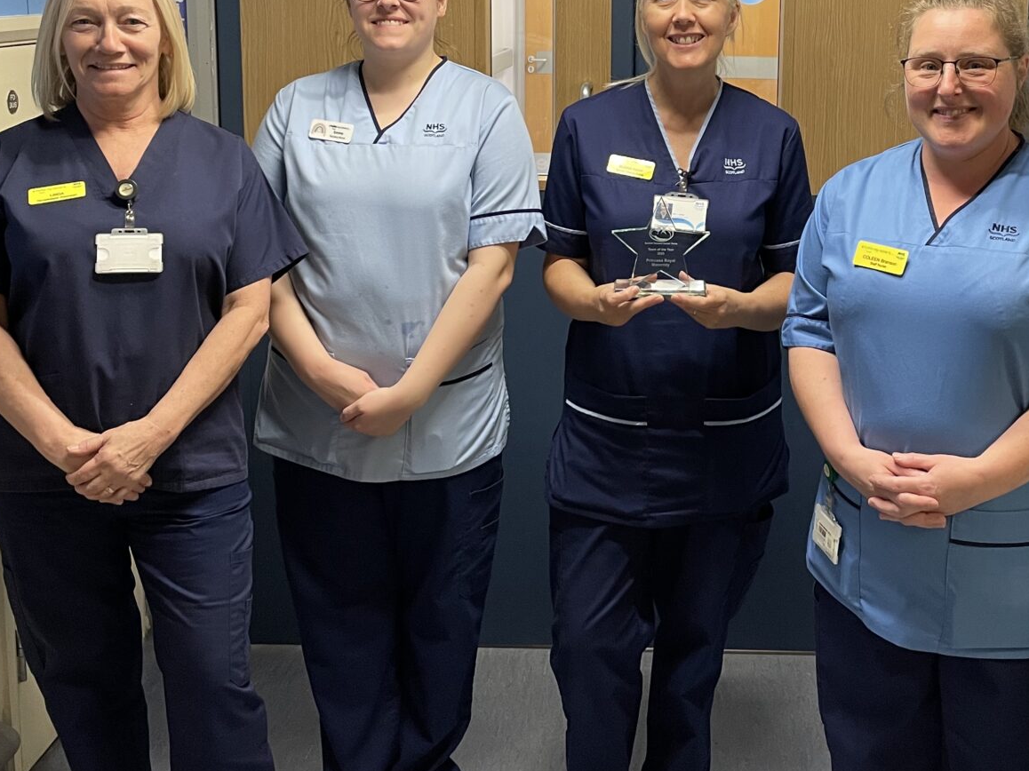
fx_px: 1367
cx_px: 685
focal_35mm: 46
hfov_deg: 40.7
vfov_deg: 31.0
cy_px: 194
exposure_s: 1/50
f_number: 1.6
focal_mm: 4.2
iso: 160
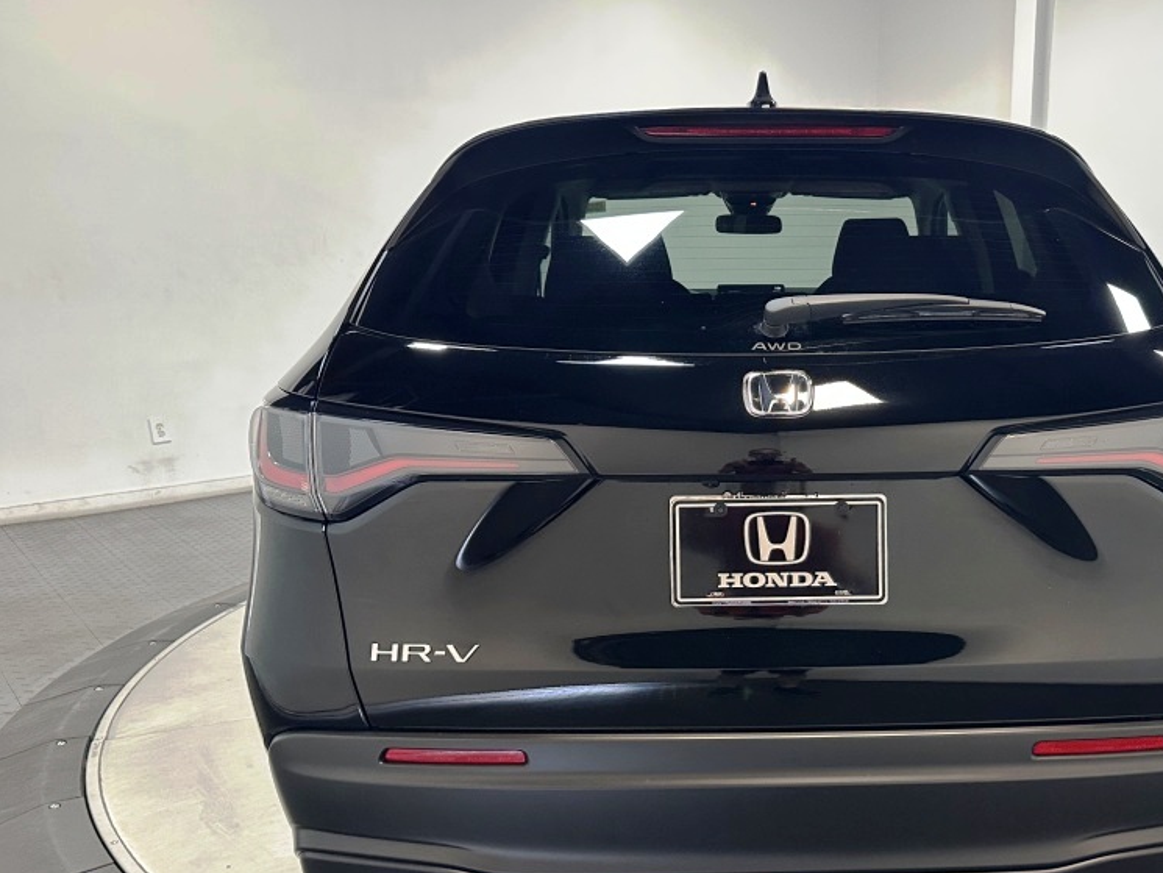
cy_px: 539
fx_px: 1109
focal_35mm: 33
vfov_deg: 42.7
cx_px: 771
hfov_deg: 54.3
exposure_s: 1/60
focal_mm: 6.86
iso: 400
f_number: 1.78
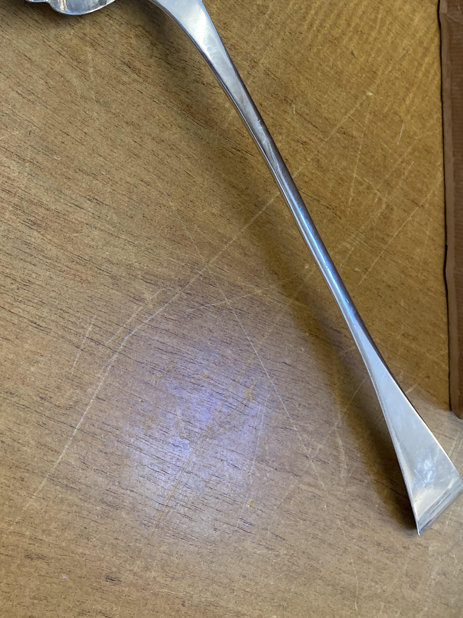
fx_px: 785
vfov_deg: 41.4
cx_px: 216
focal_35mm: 44
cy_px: 139
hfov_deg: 32.9
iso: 80
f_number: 1.8
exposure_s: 1/50
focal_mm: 3.99
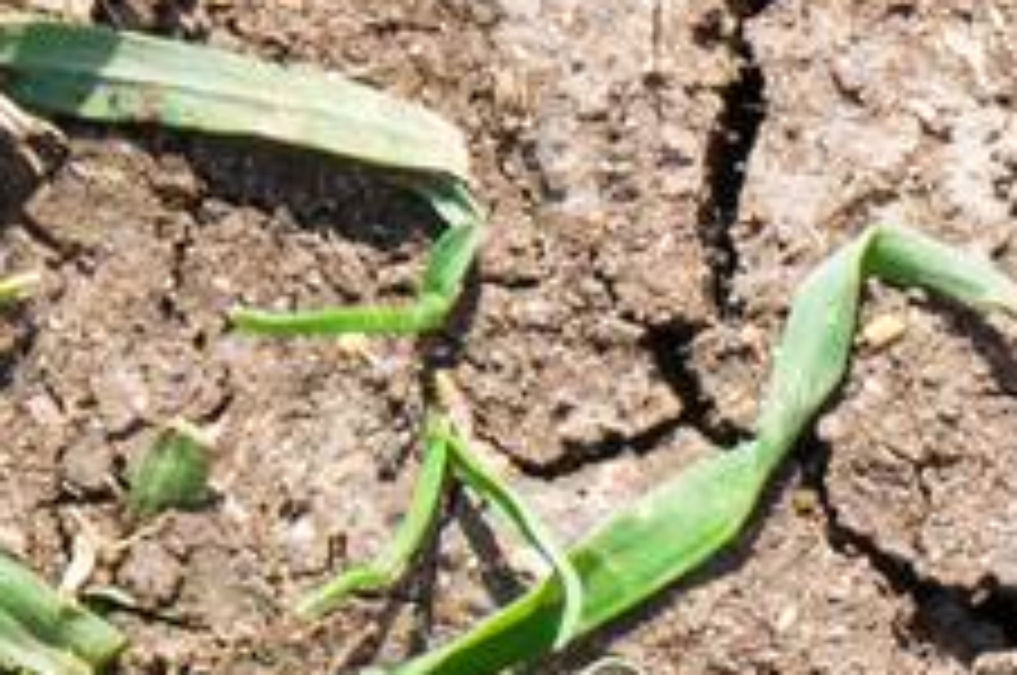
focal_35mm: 506
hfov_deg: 4.0
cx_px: 2617
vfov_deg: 2.7
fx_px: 14267
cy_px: 2322
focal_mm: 45
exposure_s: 1/200
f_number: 8
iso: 200
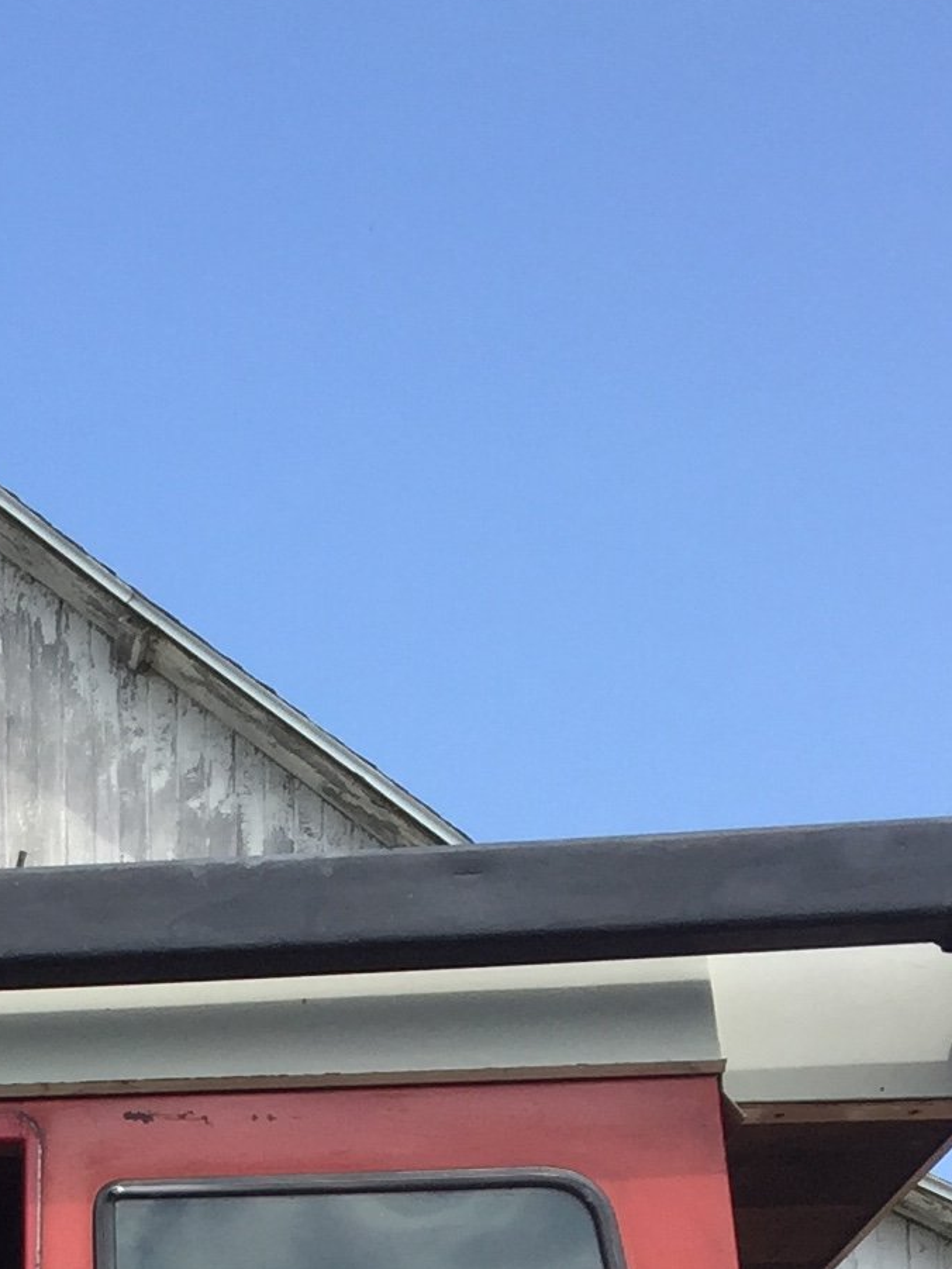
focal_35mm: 105
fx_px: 3849
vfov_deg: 16.4
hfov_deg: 13.0
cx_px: -658
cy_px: 2120
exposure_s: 1/1099
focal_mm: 4.15
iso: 32
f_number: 2.2
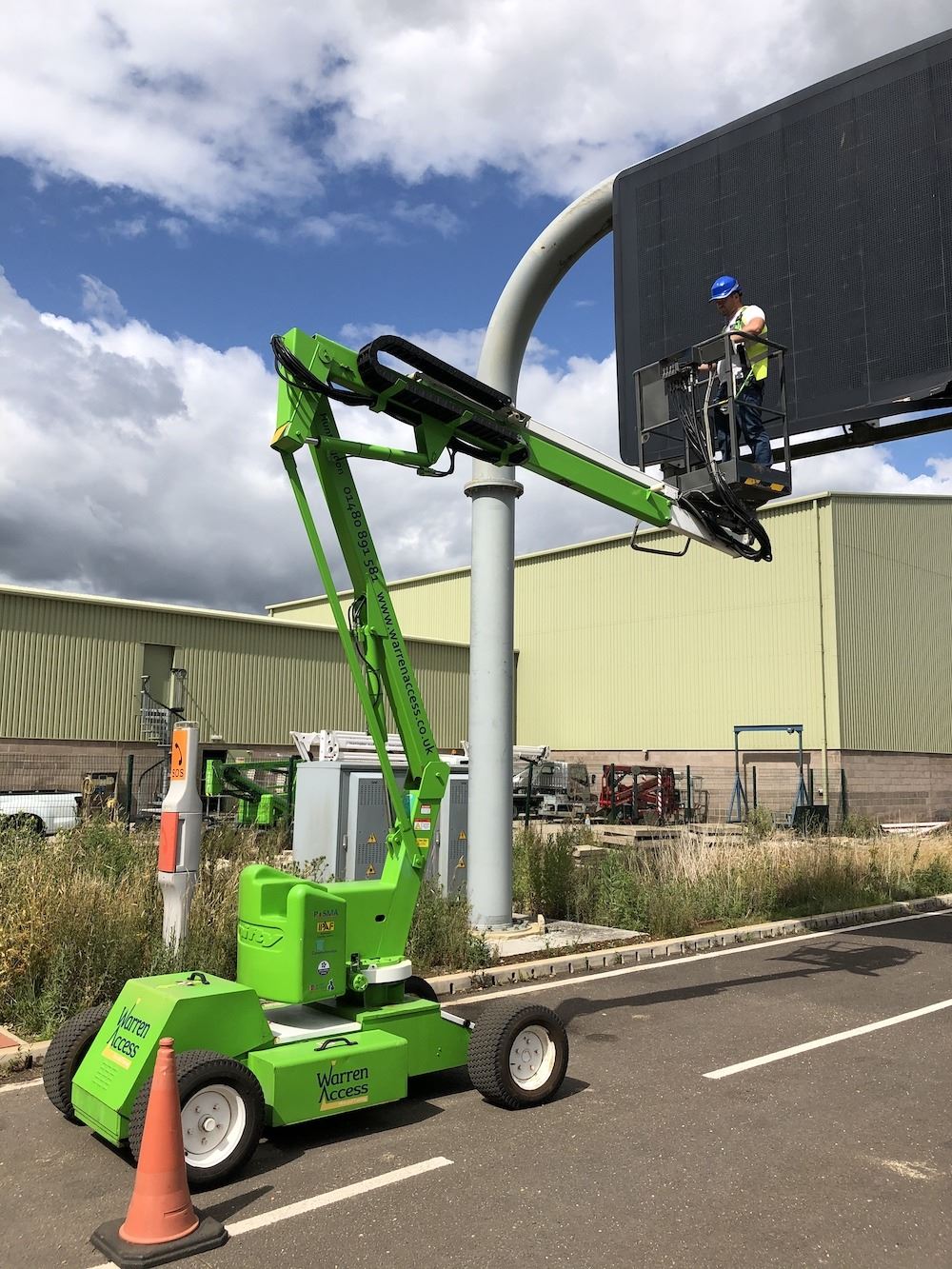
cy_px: 634
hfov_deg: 49.8
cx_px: 476
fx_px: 1027
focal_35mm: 28
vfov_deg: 63.4
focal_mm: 3.99
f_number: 1.8
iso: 25
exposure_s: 1/3436
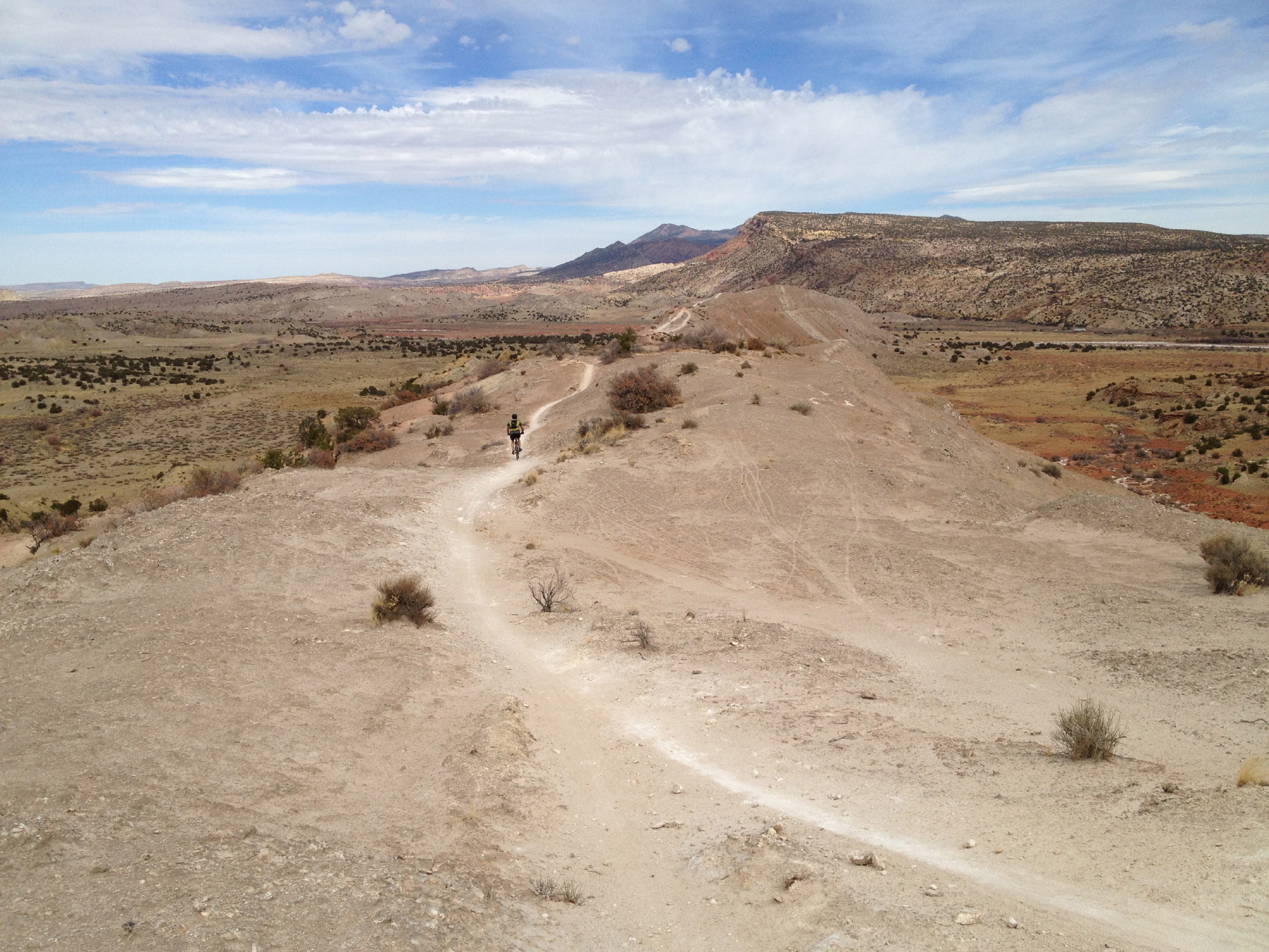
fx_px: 1283
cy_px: 476
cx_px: 634
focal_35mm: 35
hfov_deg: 52.6
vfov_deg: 40.7
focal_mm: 4.28
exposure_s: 1/2513
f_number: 2.4
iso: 50
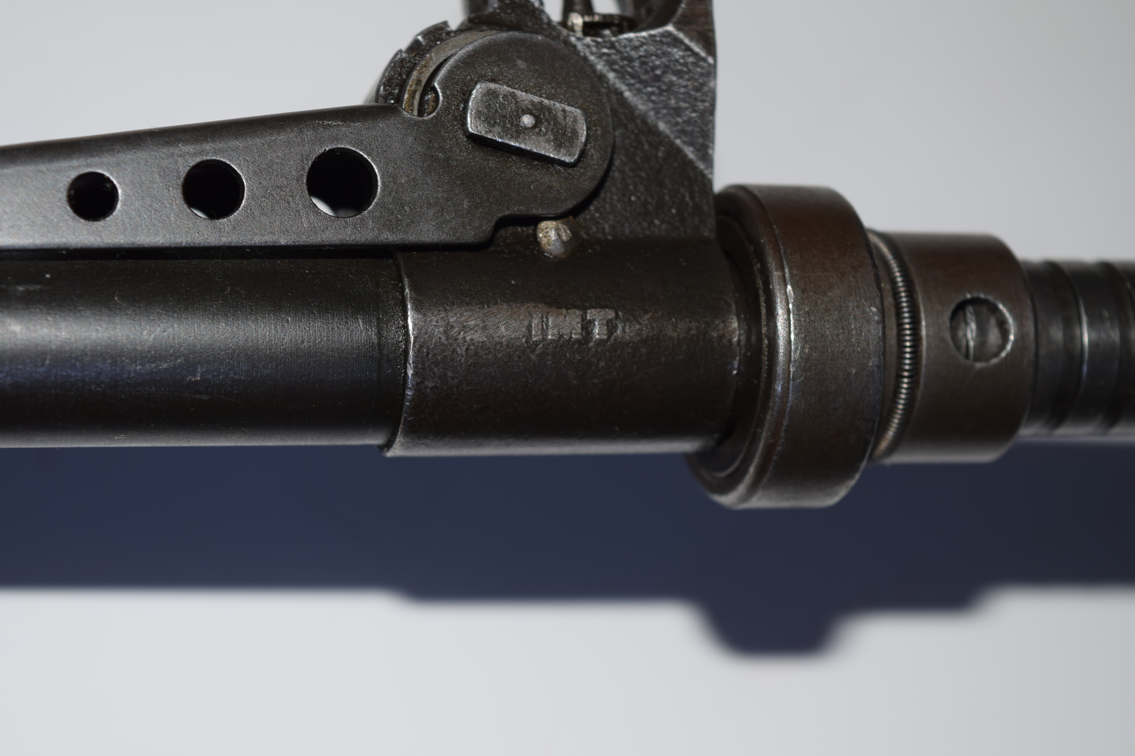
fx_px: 2633
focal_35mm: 84
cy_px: 378
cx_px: 566
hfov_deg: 24.3
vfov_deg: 16.4
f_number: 8
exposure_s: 1/60
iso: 100
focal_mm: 55
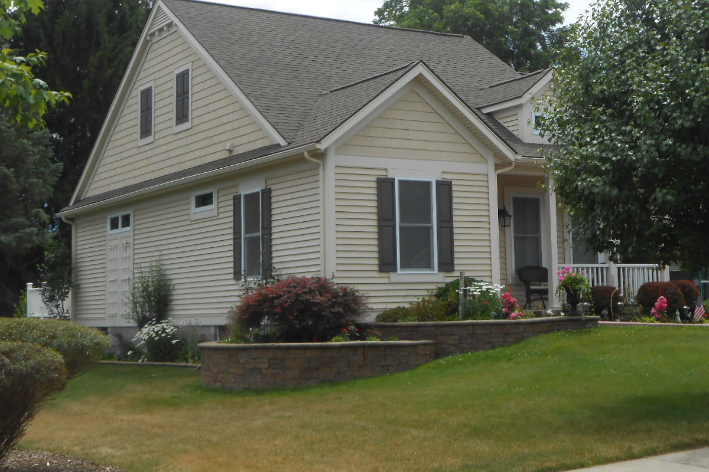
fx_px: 1201
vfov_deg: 22.2
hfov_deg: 32.8
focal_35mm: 61
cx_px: 420
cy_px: 168
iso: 80
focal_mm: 7.8
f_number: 4.5
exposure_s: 1/640
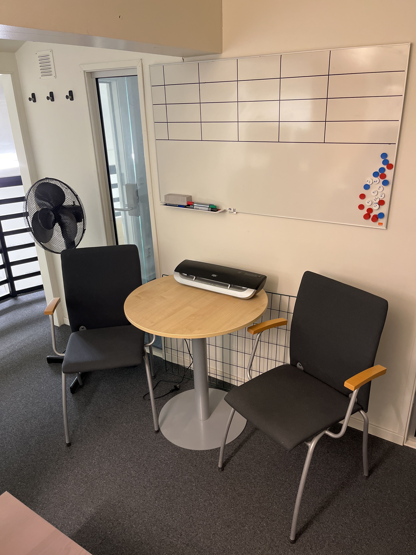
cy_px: 278
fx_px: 417
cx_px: 208
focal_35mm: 26
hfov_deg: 53.1
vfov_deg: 67.3
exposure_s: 1/60
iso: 320
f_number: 1.6
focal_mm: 5.1
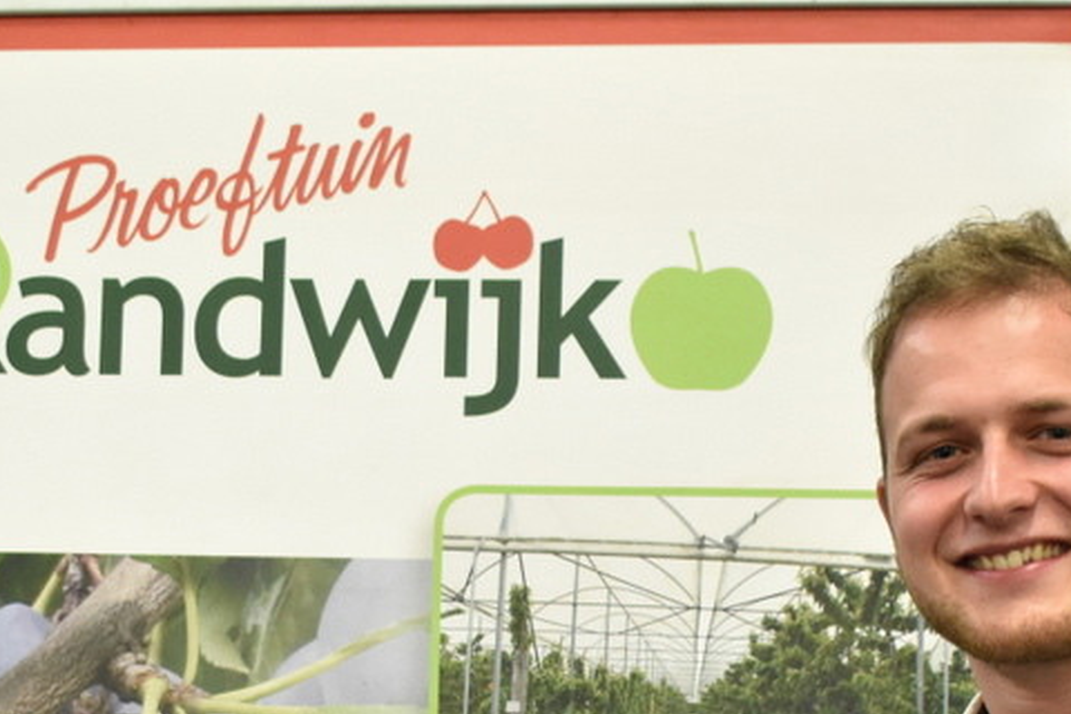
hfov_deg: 19.6
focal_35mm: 104
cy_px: 792
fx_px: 3094
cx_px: 562
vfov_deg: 12.9
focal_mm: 26
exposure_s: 1/40
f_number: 4
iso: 2000
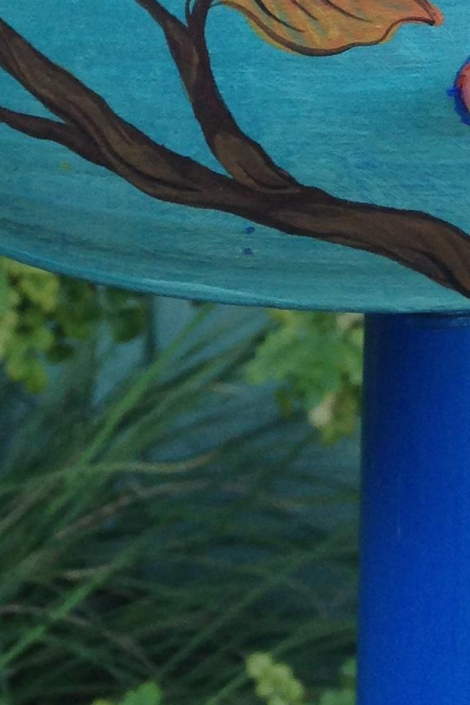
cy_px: -471
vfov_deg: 14.8
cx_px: 439
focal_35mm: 125
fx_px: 2449
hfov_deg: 10.9
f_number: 2.4
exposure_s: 1/120
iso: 50
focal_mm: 4.12
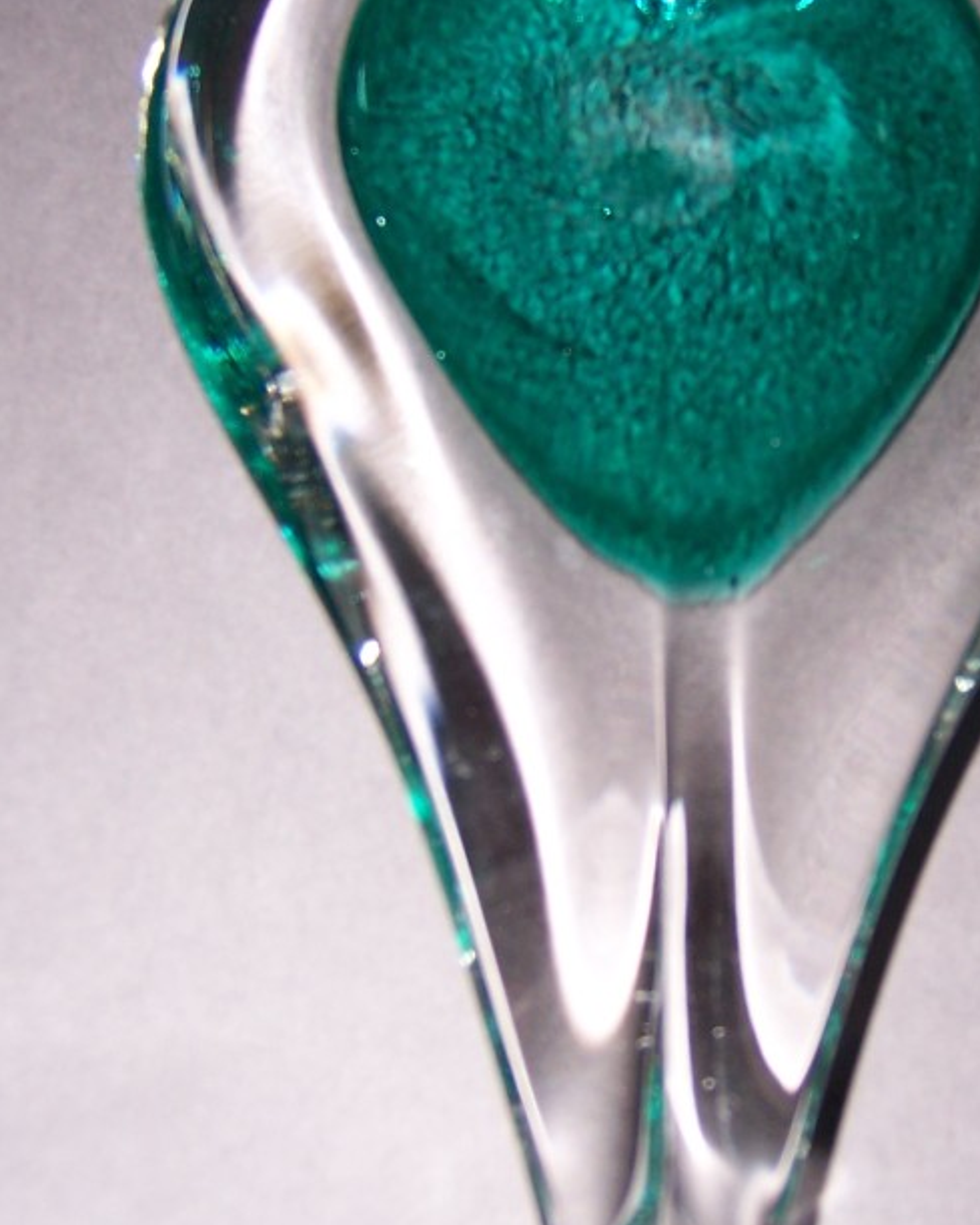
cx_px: 764
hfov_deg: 27.6
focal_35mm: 54
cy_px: 541
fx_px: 1957
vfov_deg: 34.7
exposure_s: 1/60
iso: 80
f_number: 2.8
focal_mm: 5.5
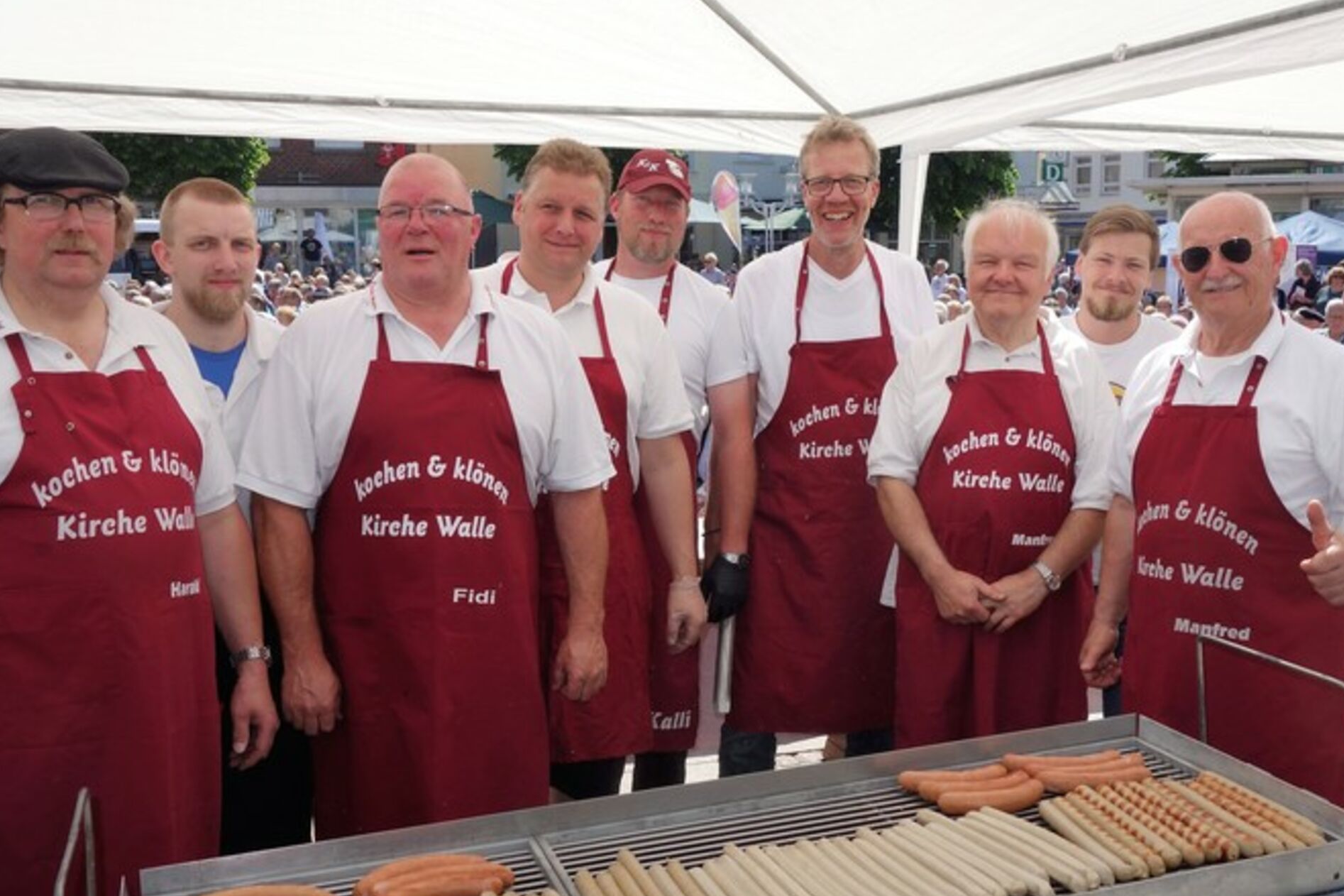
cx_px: 623
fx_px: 1269
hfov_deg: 55.8
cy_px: 525
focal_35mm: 34
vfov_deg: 38.8
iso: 125
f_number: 5.6
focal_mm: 10.4
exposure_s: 1/400
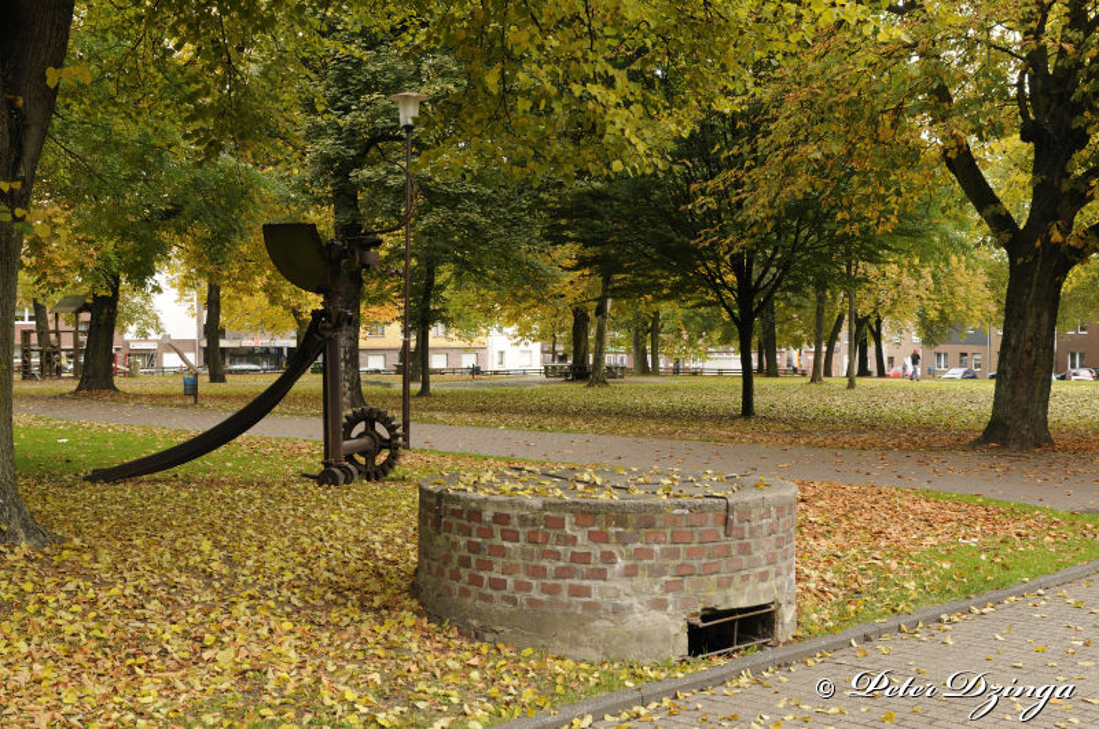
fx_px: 1280
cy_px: 364
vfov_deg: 31.8
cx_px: 550
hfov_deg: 46.5
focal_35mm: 42
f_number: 7.1
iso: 500
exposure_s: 1/80
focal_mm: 28
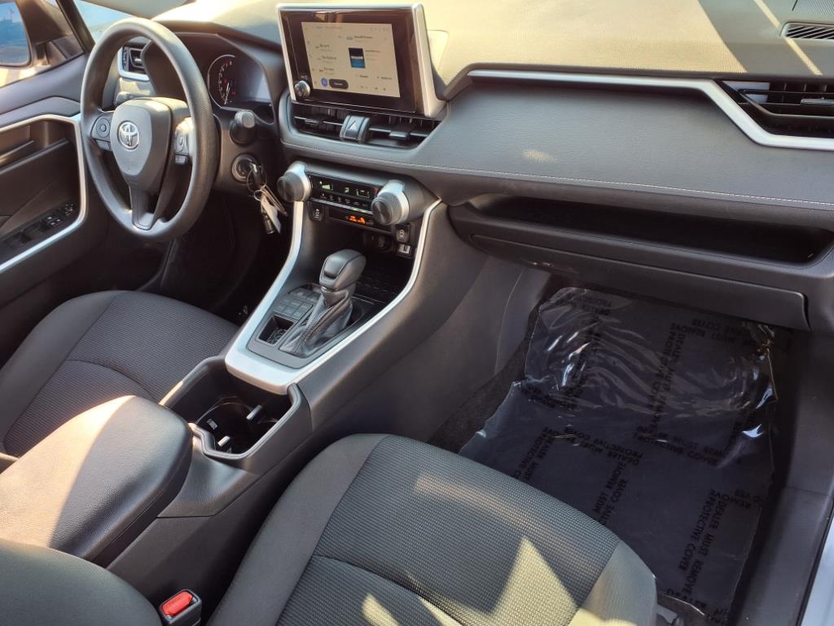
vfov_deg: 51.4
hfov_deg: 65.3
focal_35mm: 27
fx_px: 651
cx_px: 417
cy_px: 313
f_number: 1.9
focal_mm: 3.58
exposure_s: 1/120
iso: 40
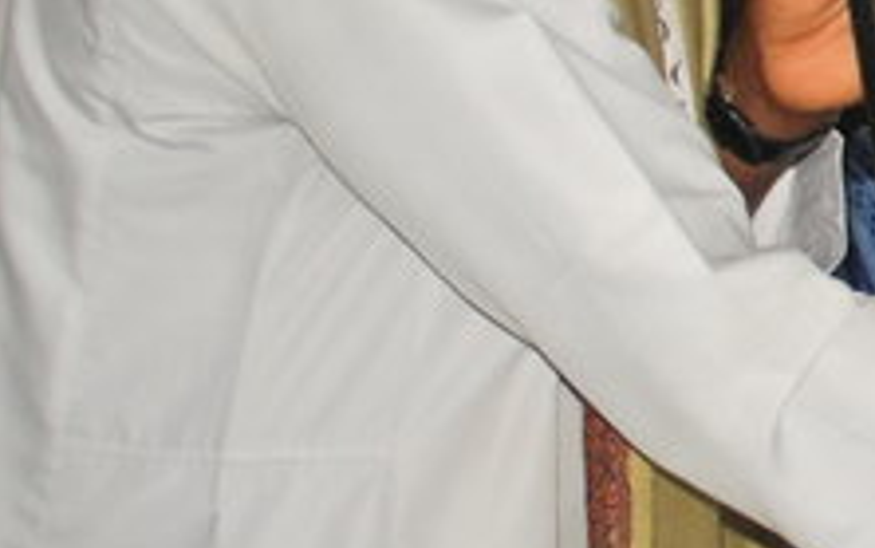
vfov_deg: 9.3
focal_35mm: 141
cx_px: 1533
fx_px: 3364
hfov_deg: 13.4
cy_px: 148
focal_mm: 20
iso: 200
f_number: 3.8
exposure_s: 1/60
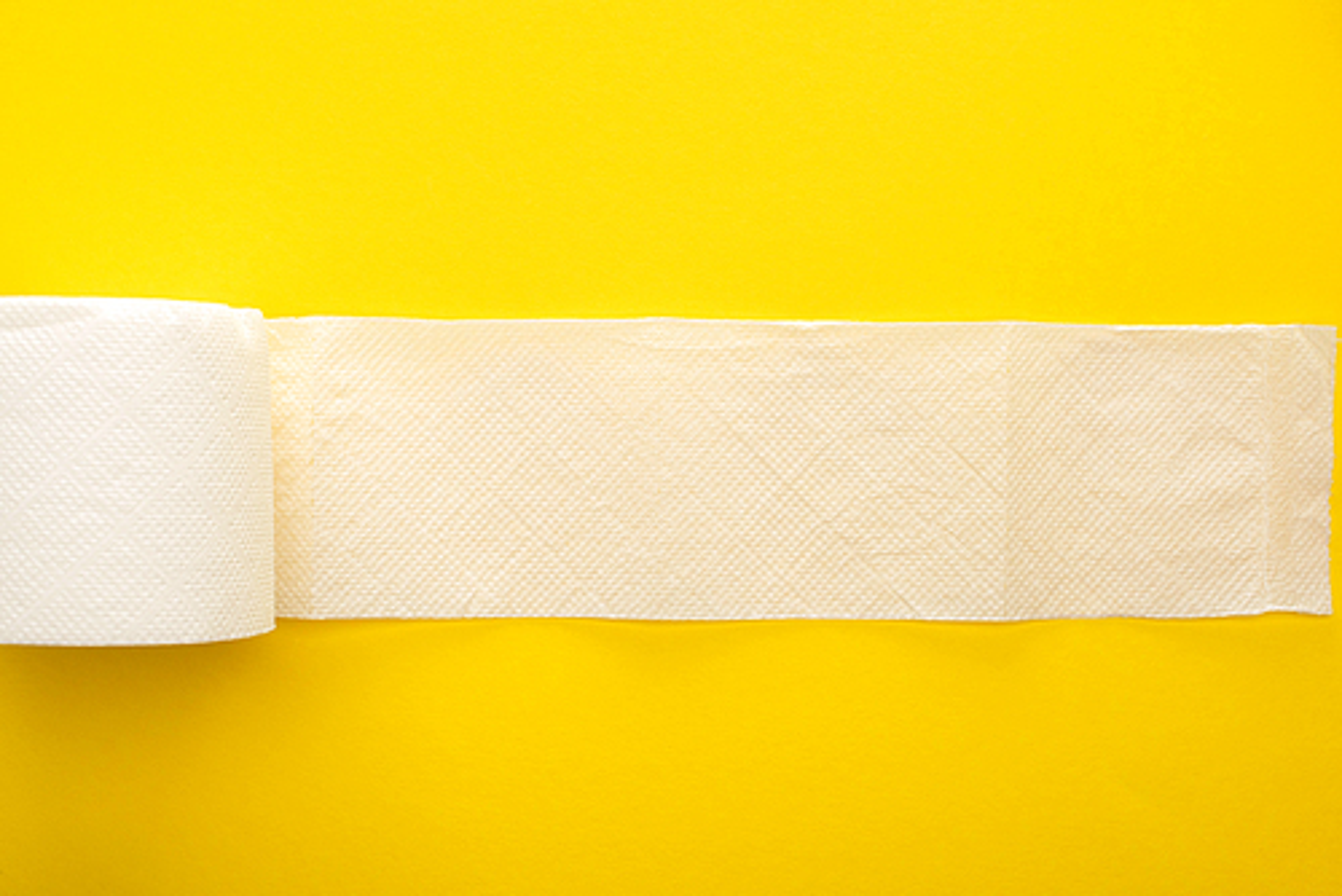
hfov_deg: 39.6
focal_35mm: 50
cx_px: 671
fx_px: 1865
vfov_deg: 27.0
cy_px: 448
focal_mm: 50
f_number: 9
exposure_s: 1/160
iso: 160
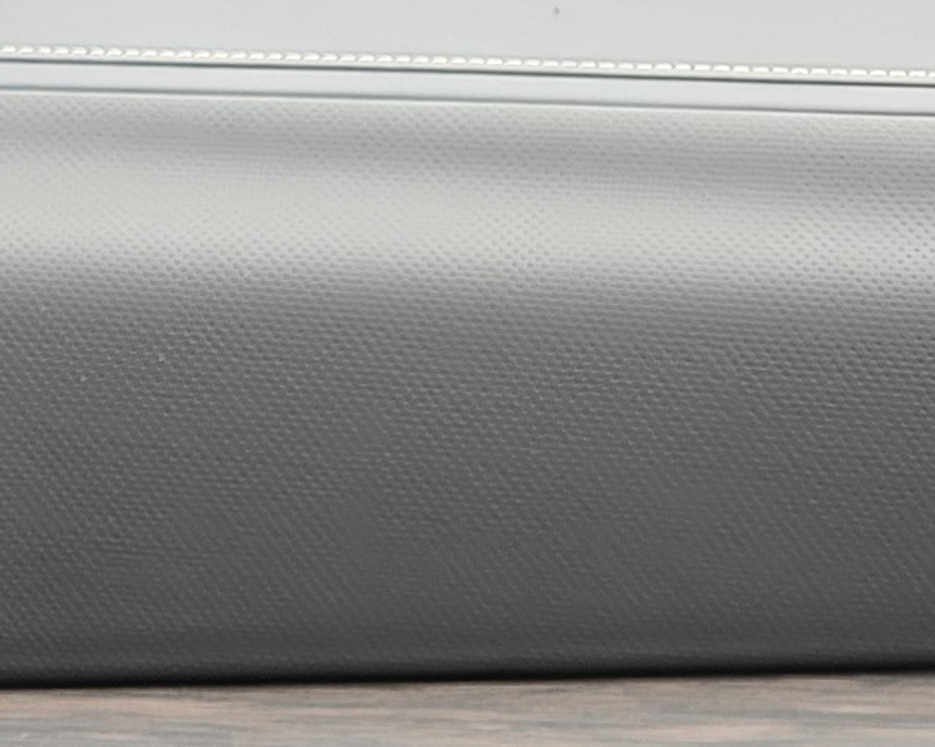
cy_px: 1677
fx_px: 3956
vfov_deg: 9.7
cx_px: -925
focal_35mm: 143
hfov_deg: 12.0
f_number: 1.7
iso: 32
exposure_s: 1/120
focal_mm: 6.3
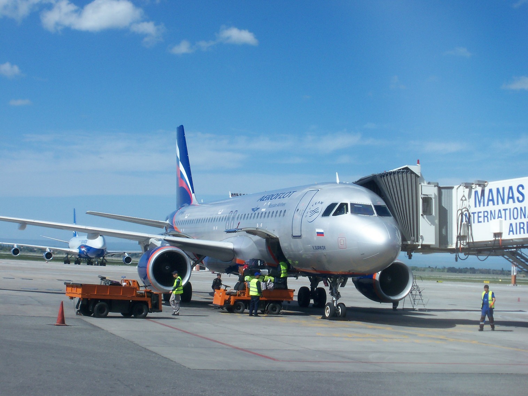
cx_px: 264
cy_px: 198
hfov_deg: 30.7
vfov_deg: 23.3
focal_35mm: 63
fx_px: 961
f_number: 4.7
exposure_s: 1/200
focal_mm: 11.2
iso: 80
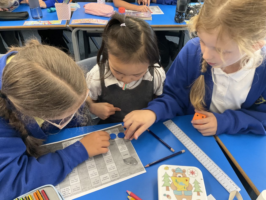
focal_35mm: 29
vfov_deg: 48.2
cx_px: 133
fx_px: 223
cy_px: 100
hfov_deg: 61.7
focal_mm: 3
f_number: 1.8
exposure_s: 1/50
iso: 125
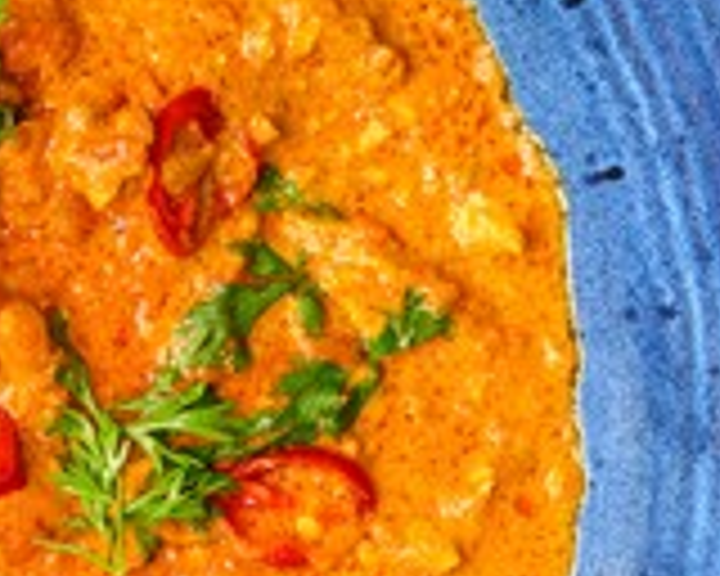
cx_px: -477
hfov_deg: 12.5
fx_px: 3069
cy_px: 191
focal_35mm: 144
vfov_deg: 10.7
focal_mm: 24
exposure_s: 1/50
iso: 200
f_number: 7.1
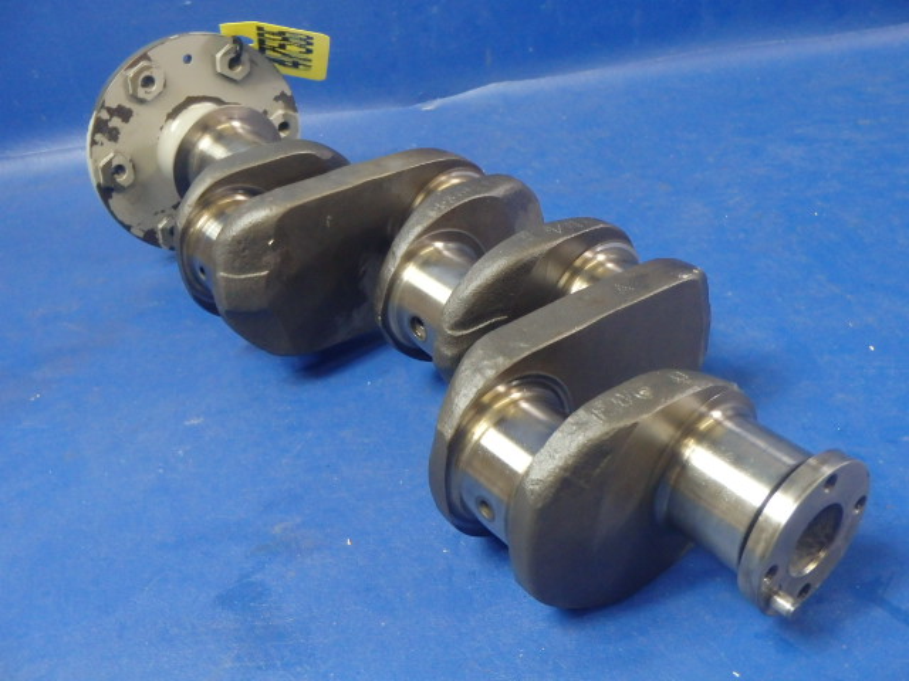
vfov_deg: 37.7
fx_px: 998
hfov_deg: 49.0
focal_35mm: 38
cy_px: 340
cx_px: 454
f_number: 4.6
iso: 800
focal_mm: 6.8
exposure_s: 1/15
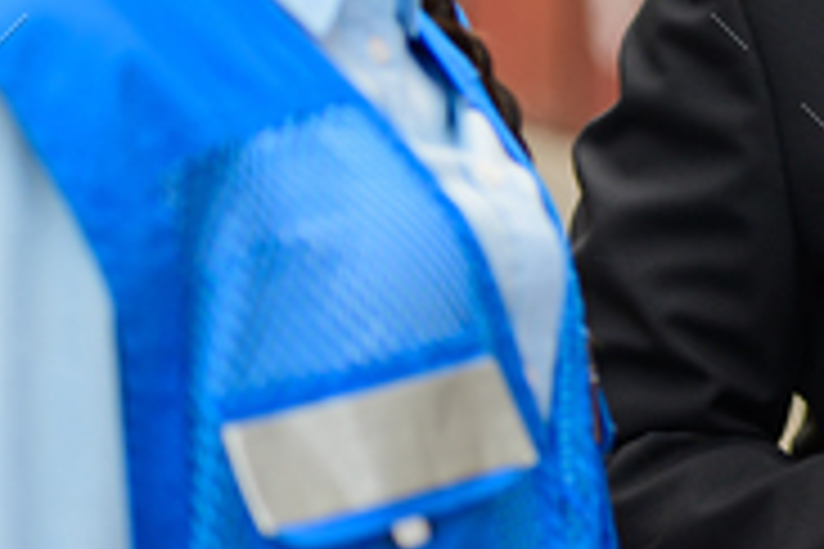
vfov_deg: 8.4
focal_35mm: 161
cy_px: -119
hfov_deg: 12.4
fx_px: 3685
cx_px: 1022
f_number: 1.8
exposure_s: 1/1000
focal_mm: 50
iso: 64
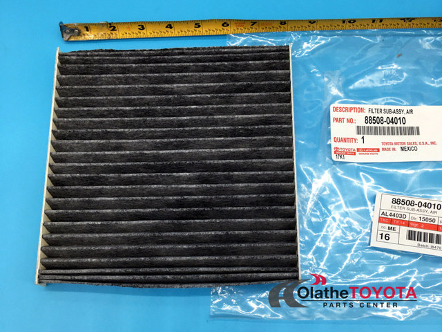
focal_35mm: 29
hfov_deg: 61.7
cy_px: 166
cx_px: 221
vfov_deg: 48.2
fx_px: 370
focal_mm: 4.15
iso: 40
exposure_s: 1/120
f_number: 2.2
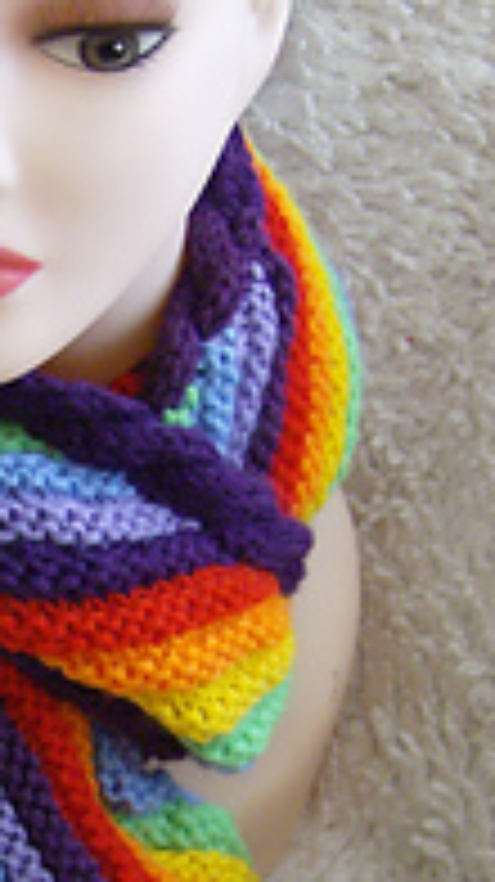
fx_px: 2337
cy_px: 688
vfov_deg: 21.1
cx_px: 47
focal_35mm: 100
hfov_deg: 12.0
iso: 200
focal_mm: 6
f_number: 2.8
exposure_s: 1/25
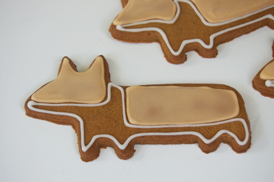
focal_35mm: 75
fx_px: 570
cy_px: 91
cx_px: 137
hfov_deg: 27.0
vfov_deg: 18.1
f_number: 5.6
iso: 400
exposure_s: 1/30
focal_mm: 50
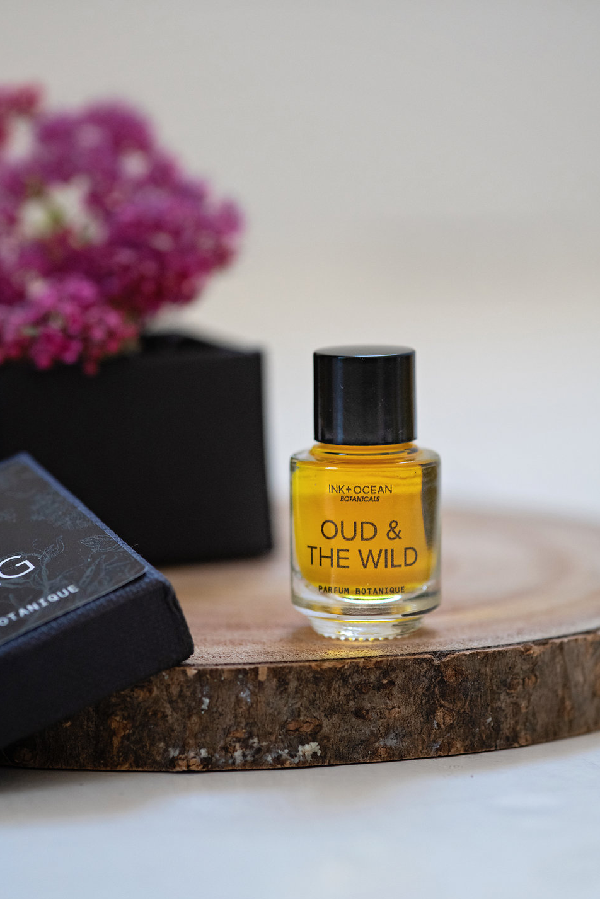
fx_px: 2823
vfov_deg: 18.1
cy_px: 428
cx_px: 280
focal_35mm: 113
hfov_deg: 12.1
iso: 1250
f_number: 4.5
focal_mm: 105
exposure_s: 1/160
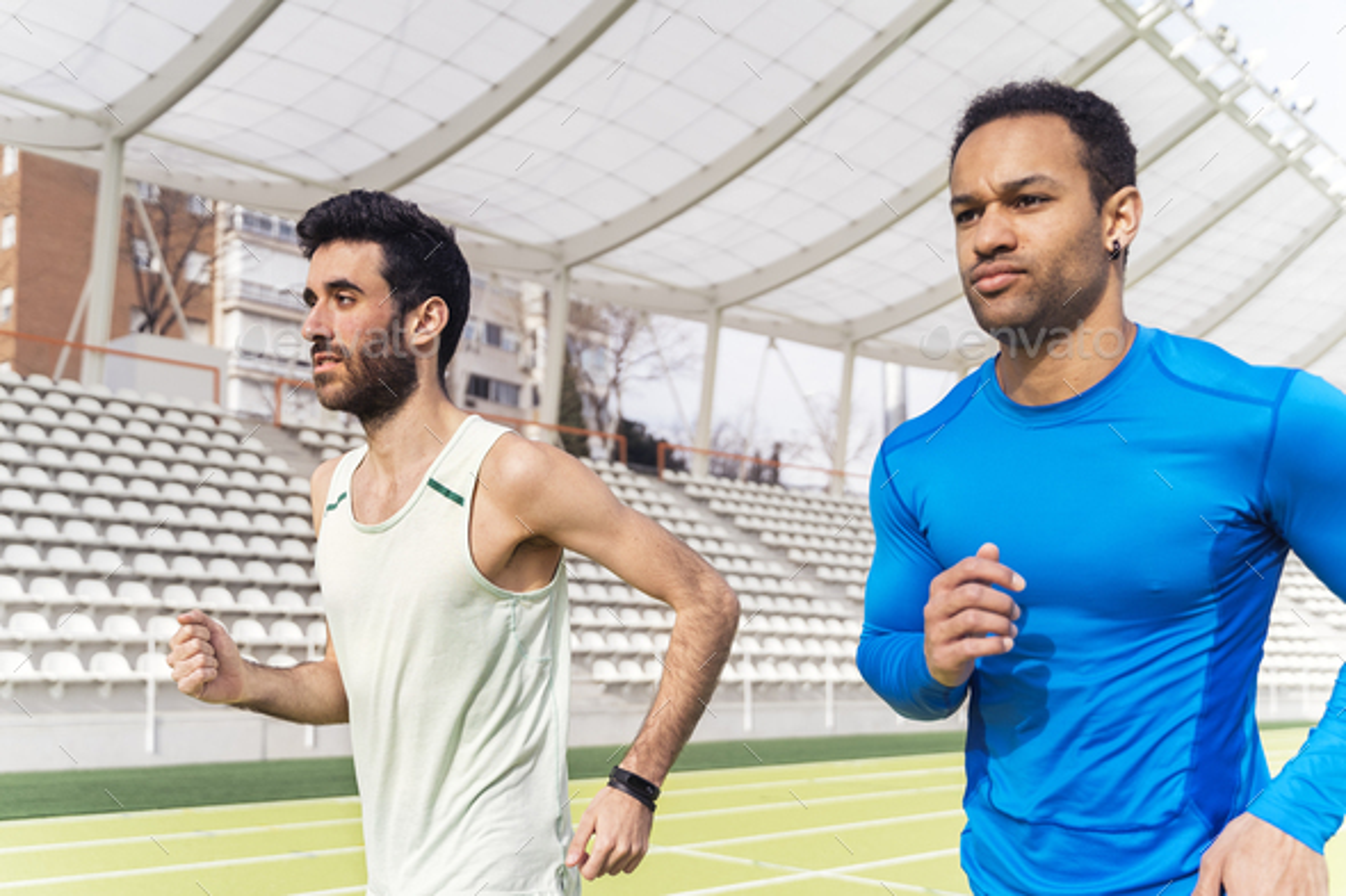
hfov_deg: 54.4
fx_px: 1308
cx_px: 673
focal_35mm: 35
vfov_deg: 37.8
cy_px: 448
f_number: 2.8
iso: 500
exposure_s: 1/5000
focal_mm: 35
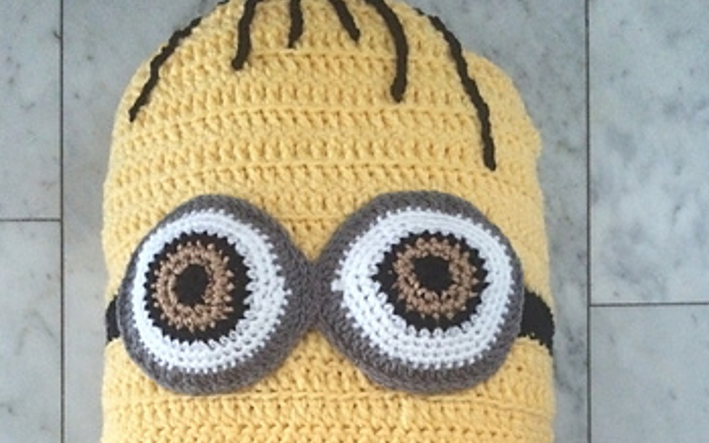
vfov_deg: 27.0
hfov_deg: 45.3
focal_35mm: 44
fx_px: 850
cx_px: 340
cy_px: 476
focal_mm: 4.15
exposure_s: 1/17
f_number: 2.2
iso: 500
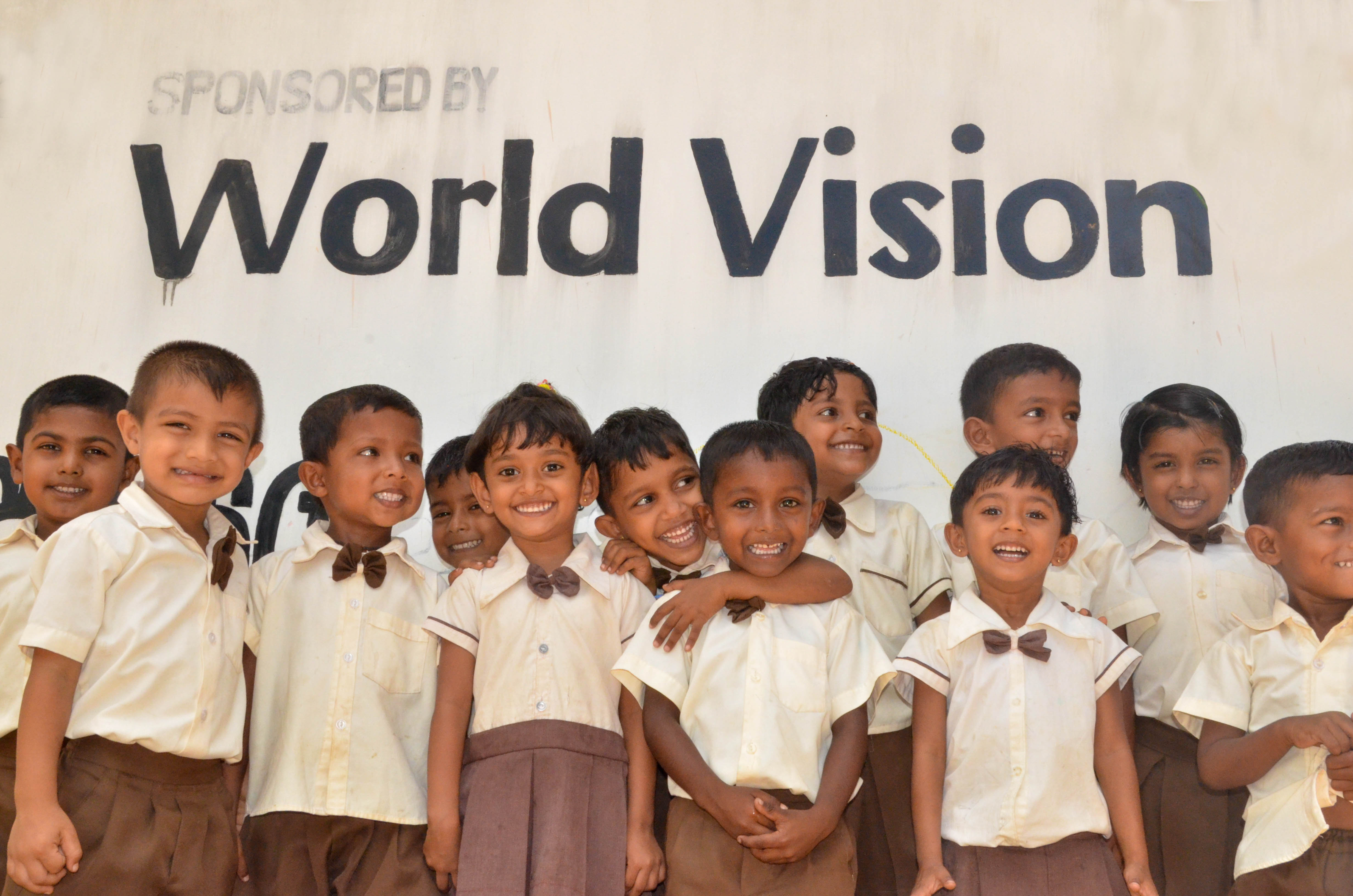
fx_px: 1406
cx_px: 676
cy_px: 448
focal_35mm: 38
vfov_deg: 35.3
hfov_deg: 51.4
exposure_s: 1/250
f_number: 18
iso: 2500
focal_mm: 25
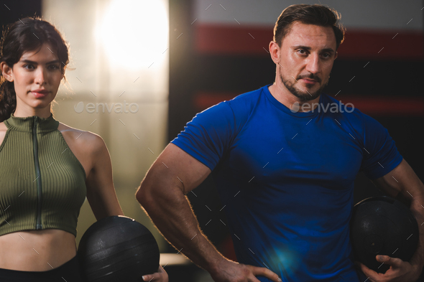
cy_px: 141
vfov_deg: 10.2
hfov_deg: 15.2
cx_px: 212
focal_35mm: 135
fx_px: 1589
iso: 400
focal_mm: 135
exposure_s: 1/320
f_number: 1.8
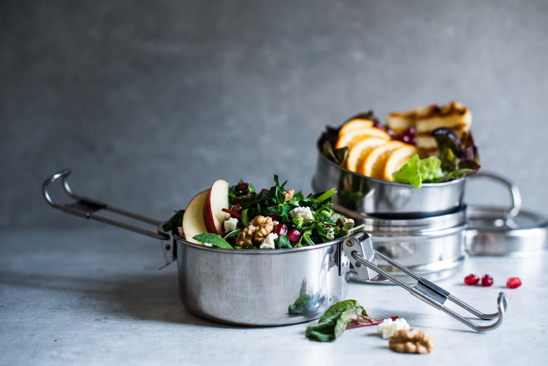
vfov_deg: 27.0
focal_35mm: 50
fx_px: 761
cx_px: 274
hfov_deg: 39.6
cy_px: 183
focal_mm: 50
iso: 360
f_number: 2.8
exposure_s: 1/100
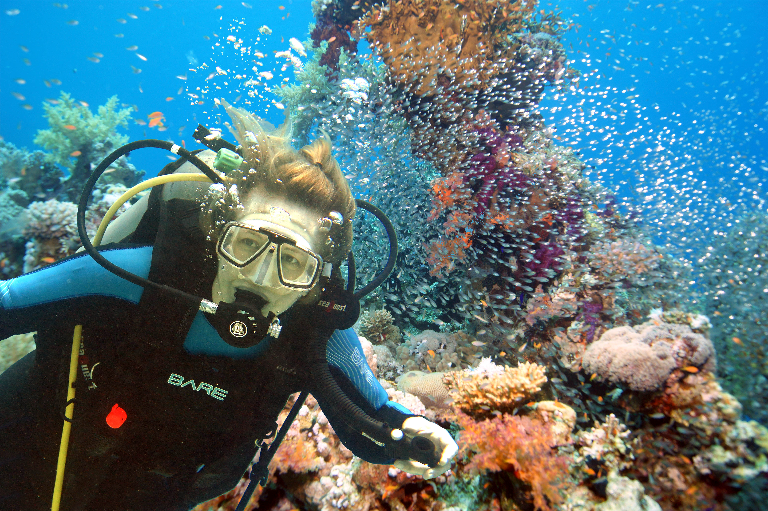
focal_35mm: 27
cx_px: 384
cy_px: 256
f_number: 5.6
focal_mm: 18
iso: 125
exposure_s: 1/80
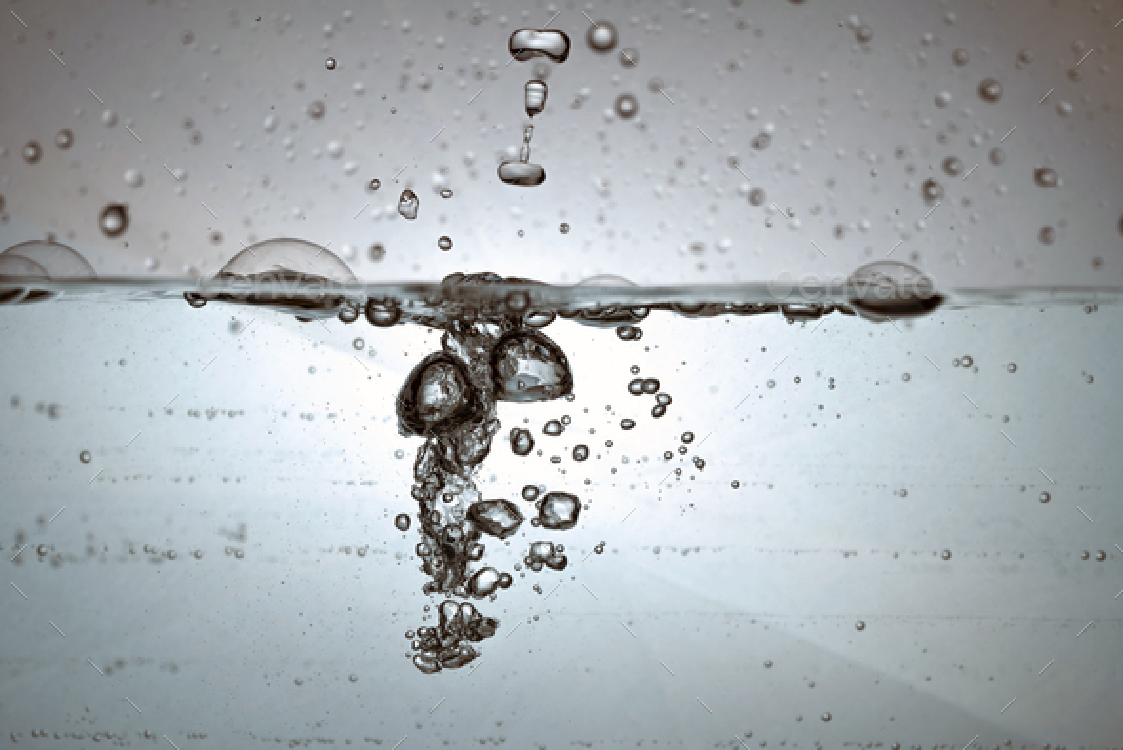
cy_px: 375
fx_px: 2185
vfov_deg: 19.5
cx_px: 562
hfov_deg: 28.8
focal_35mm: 70
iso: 100
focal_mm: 70
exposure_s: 1/125
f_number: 14
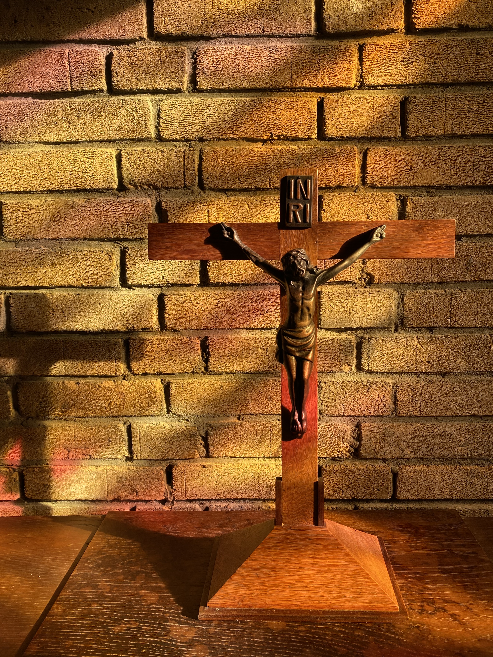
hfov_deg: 51.3
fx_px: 513
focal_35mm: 27
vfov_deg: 65.3
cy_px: 321
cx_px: 255
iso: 50
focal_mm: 4.25
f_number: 1.8
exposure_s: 1/122
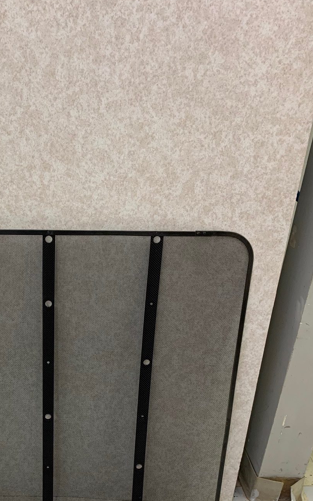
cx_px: 54
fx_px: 587
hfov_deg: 29.1
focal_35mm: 43
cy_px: 367
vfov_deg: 44.9
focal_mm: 4.25
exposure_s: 1/60
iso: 125
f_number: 1.8
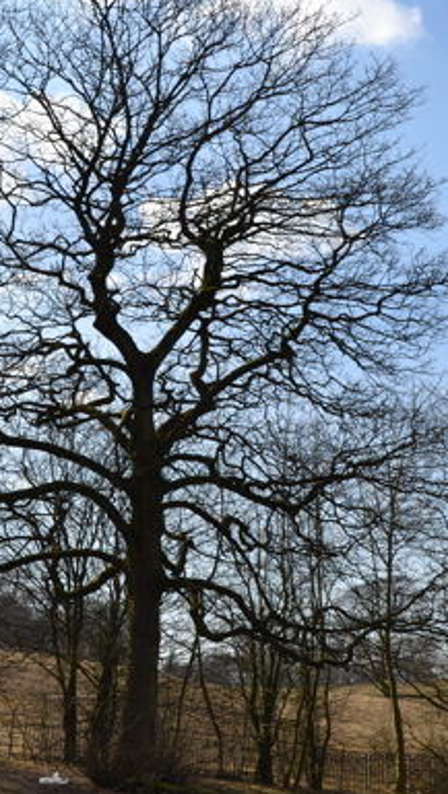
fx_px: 1603
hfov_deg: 15.9
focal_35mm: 76
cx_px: 159
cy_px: 398
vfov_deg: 27.9
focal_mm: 32
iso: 100
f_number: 8
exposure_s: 1/250
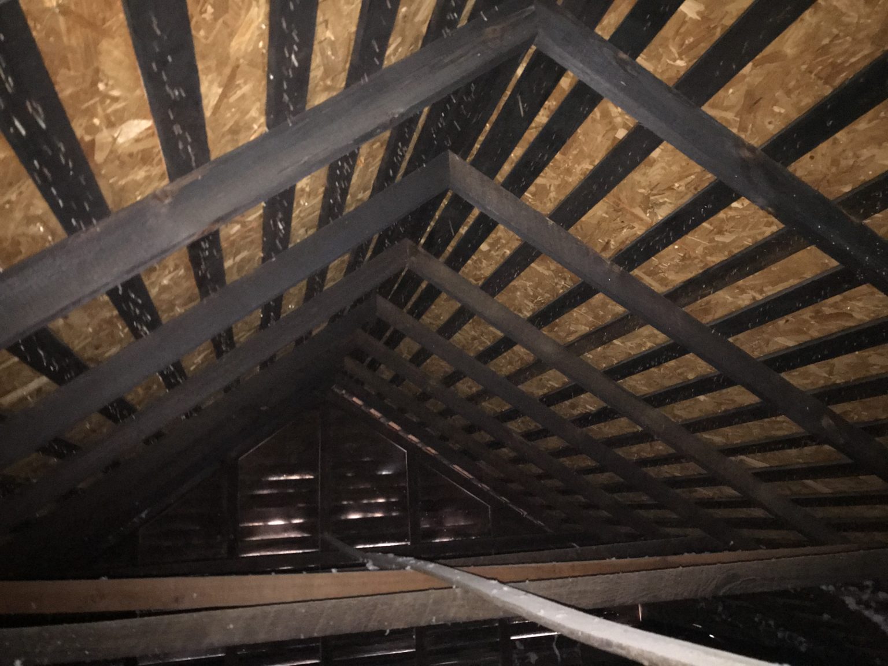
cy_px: 333
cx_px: 444
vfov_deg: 49.7
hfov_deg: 63.4
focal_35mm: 28
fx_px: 718
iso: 400
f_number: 1.8
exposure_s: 1/16
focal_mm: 3.99
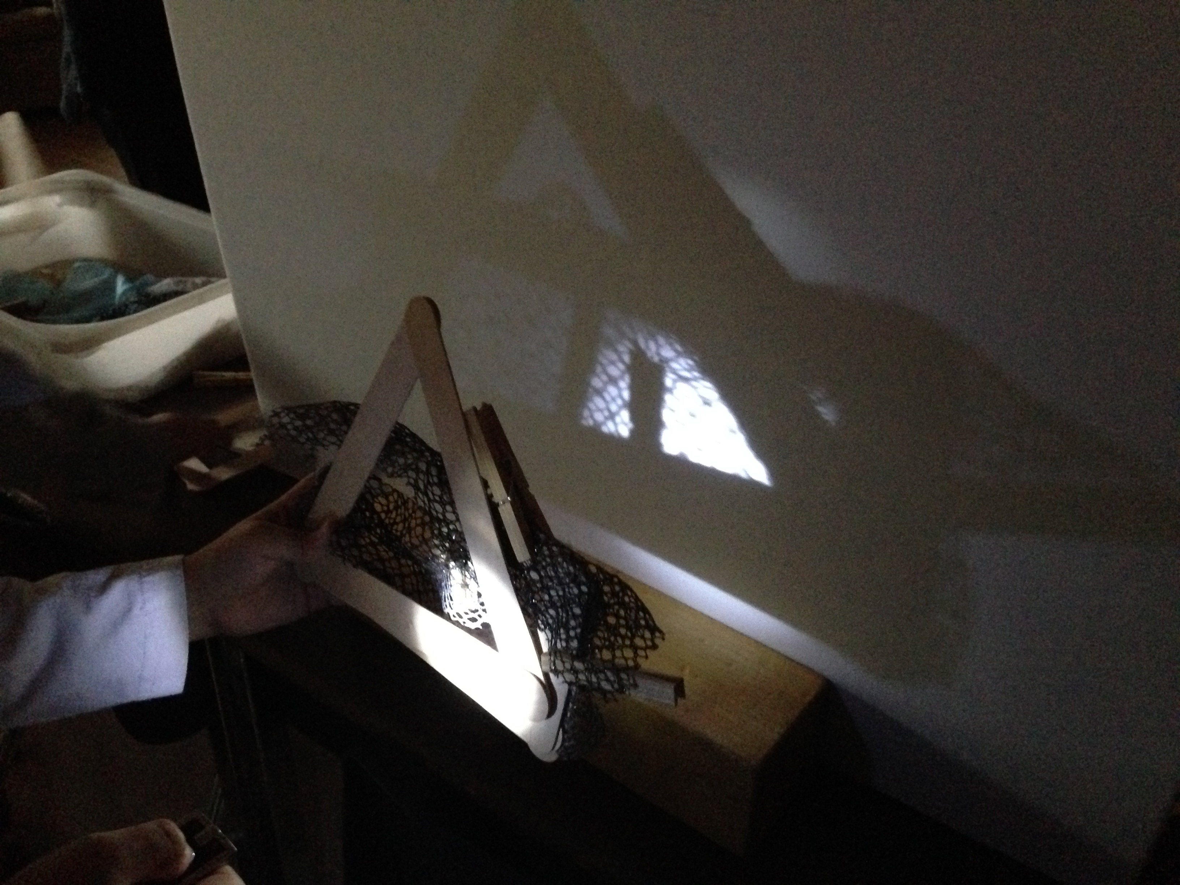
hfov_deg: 55.4
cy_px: 442
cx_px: 590
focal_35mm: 33
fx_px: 1125
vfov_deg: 42.9
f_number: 2.4
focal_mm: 4.12
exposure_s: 1/15
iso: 800
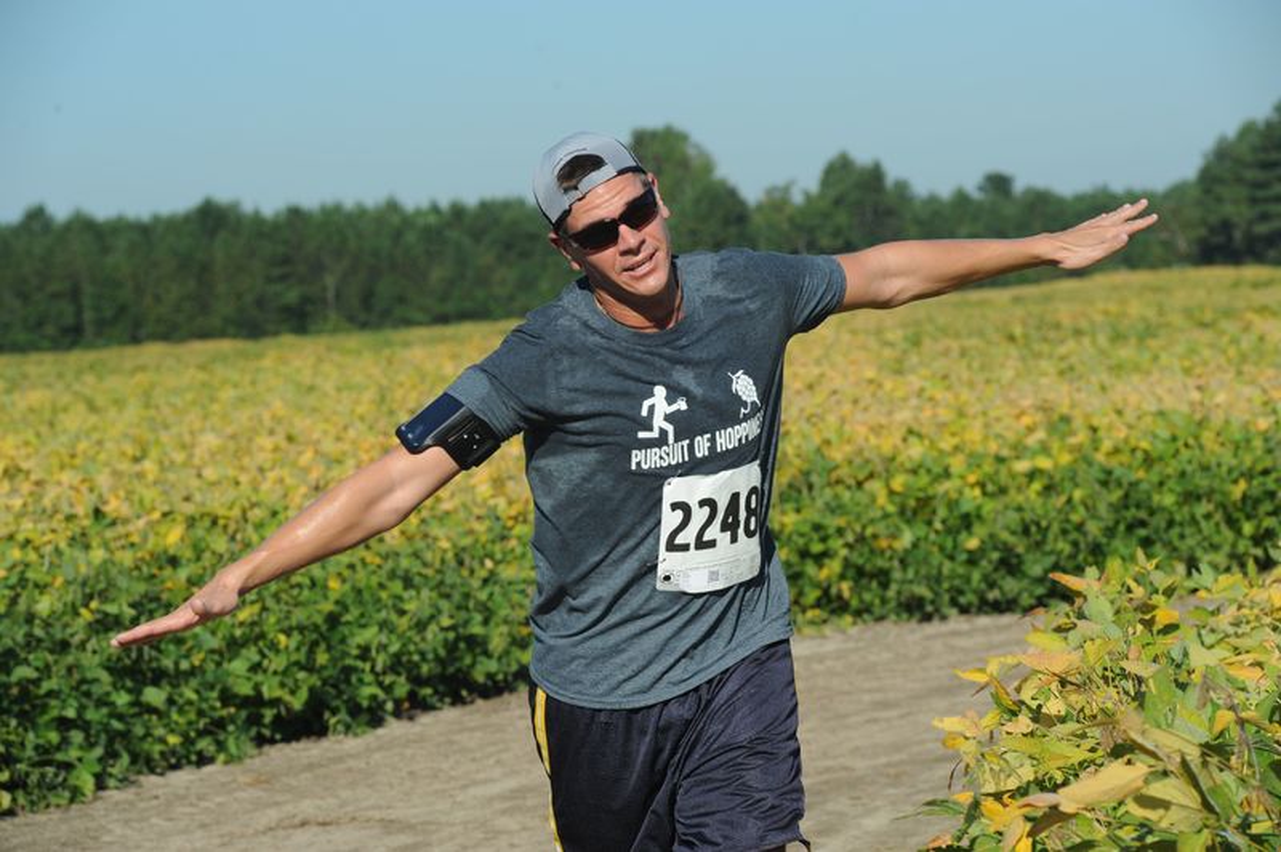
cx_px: 640
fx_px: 5333
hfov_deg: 13.7
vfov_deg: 9.1
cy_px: 426
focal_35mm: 150
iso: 500
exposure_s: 1/1000
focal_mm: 150
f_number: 8
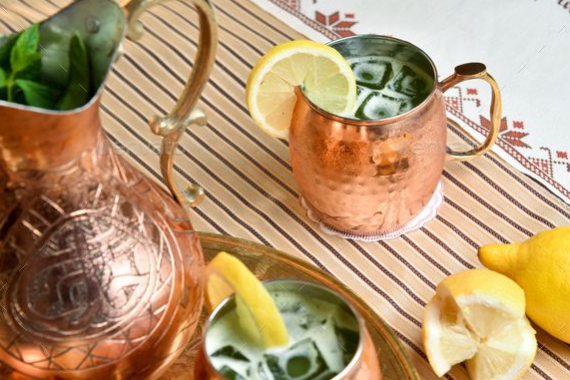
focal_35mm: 124
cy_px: 194
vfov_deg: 11.1
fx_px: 1964
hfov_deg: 16.5
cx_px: 287
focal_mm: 120
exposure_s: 1/80
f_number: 8
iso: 400
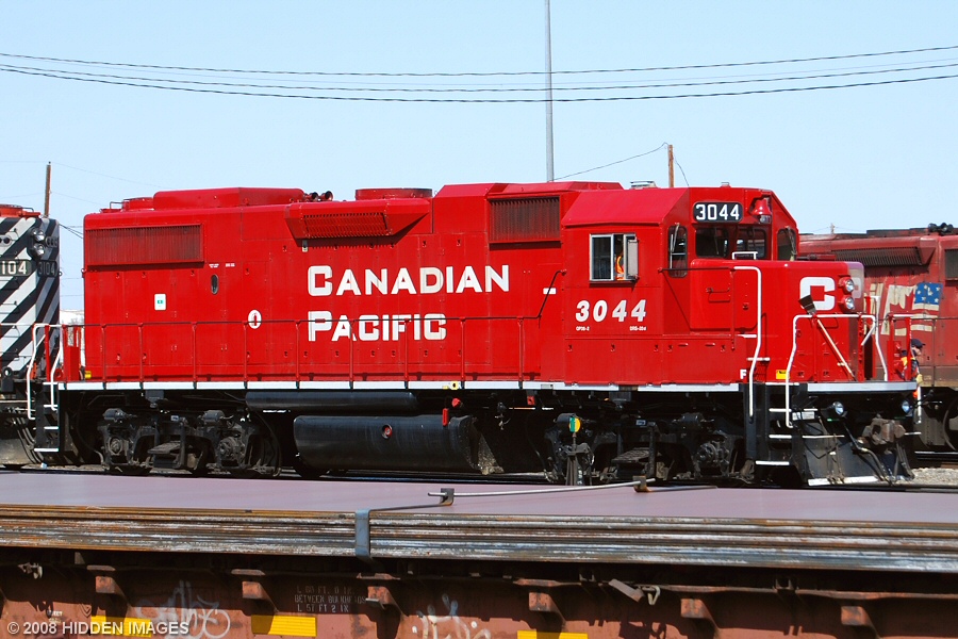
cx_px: 479
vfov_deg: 16.6
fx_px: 2195
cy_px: 320
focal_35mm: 82
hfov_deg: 24.6
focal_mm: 55
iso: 100
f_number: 5.6
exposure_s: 1/320
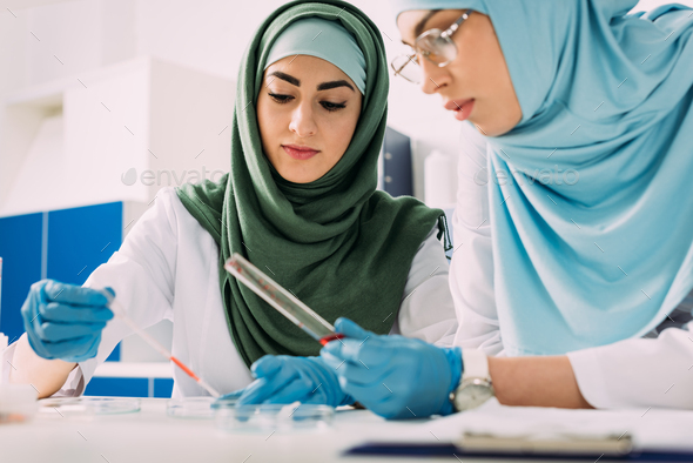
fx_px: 963
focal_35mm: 50
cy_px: 232
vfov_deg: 27.0
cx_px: 346
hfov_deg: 39.6
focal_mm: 50
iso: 100
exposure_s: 1/200
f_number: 4
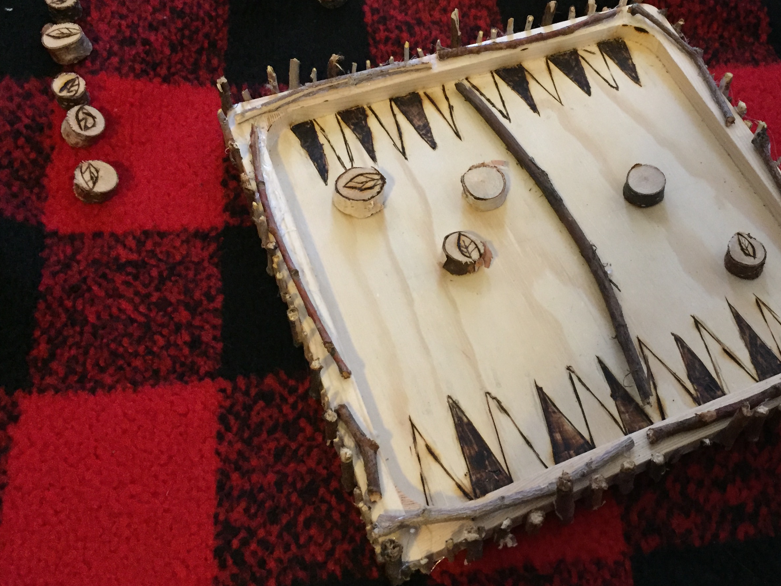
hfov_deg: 46.1
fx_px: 903
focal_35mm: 40
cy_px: 249
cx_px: 522
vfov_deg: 35.9
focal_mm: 4.15
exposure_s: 1/20
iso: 250
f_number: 2.2
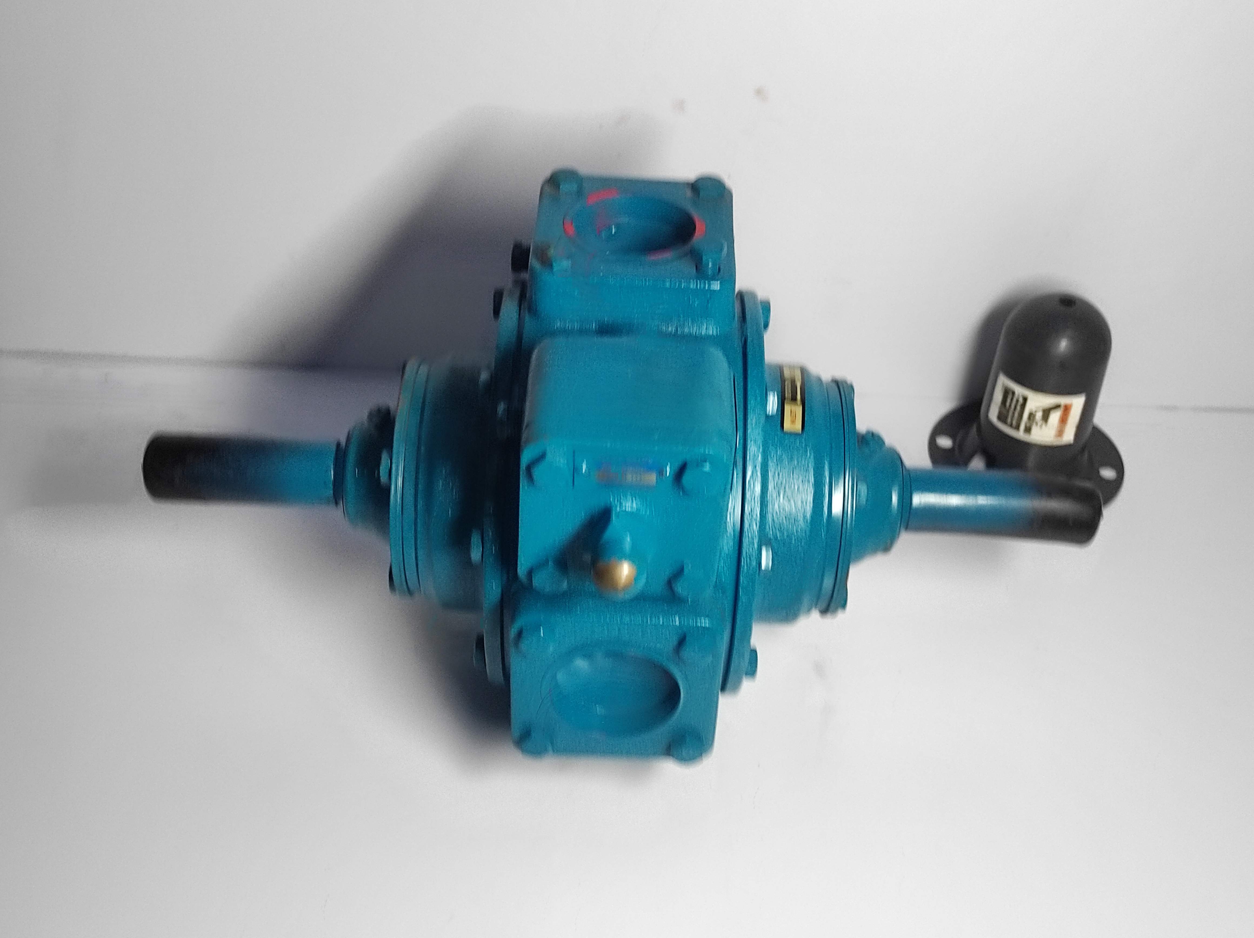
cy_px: 469
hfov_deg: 69.4
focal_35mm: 25
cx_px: 627
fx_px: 905
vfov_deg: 54.8
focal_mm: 5.43
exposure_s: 1/50
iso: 352
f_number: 1.89
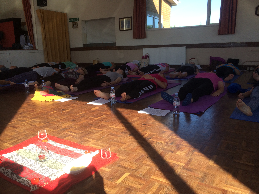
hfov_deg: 61.7
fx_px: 217
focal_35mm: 29
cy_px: 97
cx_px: 130
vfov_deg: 48.2
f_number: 2.2
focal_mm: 4.15
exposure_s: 1/380
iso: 32
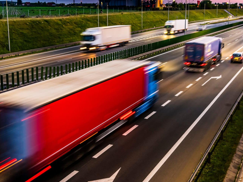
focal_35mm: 53
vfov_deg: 27.5
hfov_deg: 36.1
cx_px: 136
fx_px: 372
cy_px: 88
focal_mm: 45
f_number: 4.2
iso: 1000
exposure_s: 1/13
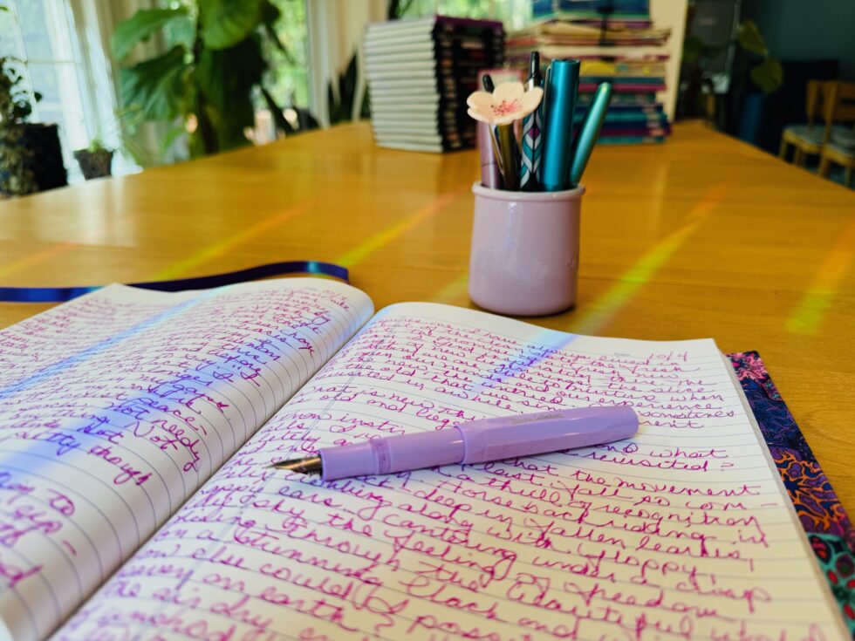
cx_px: 428
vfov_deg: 56.8
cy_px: 320
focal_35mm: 24
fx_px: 593
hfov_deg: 71.6
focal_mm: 6.76
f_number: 1.78
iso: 80
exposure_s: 1/120
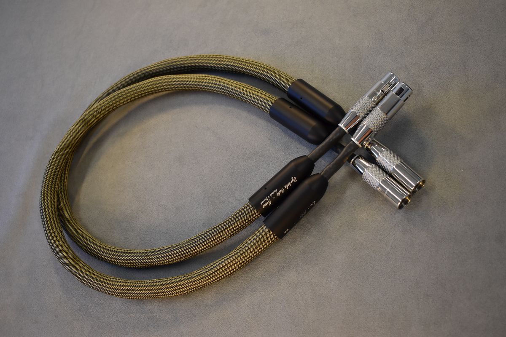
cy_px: 168
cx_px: 253
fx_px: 569
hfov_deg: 47.9
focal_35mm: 40
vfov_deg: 33.0
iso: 800
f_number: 4
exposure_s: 1/160
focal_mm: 27
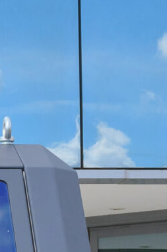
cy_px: 232
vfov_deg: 6.5
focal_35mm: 316
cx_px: -307
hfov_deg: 4.2
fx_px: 2205
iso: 400
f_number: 18
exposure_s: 1/250
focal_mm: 47
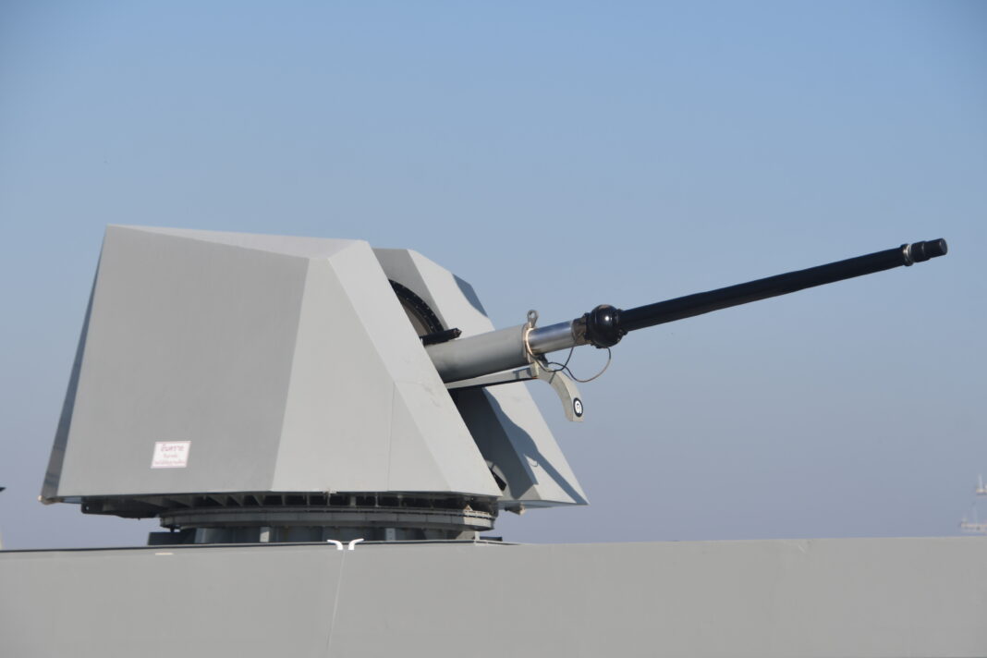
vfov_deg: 9.1
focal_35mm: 150
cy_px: 329
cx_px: 494
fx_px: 4112
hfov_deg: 13.7
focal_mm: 100
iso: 100
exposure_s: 1/640
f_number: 6.3
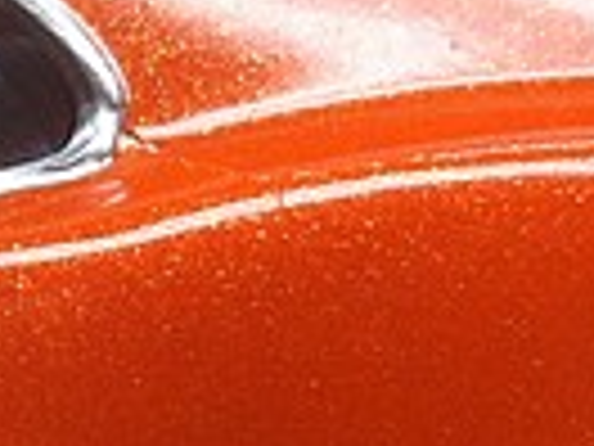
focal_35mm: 212
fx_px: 3638
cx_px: -898
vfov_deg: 7.0
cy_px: 291
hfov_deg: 8.4
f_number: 2.8
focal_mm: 3.85
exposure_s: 1/30
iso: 80
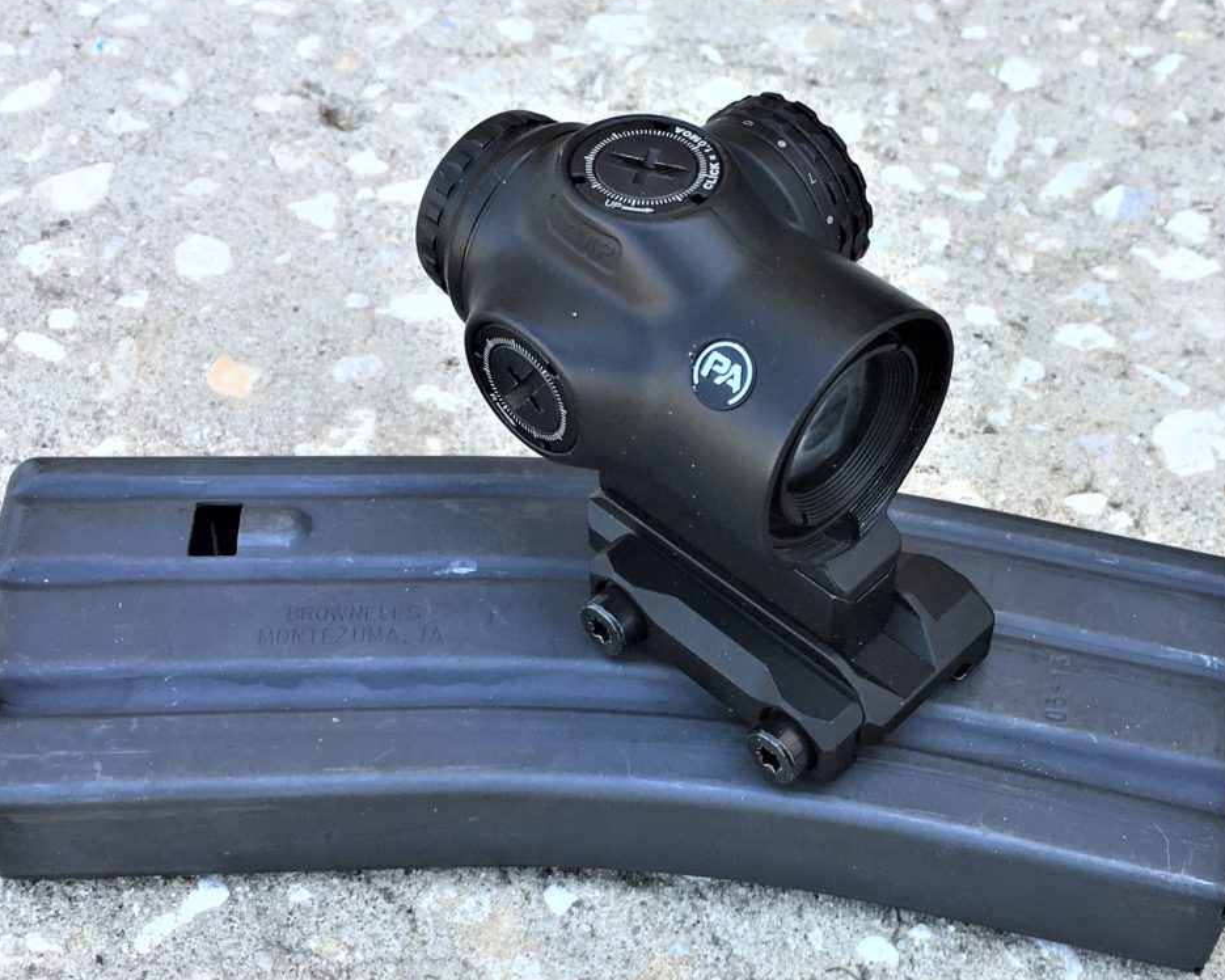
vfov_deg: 47.1
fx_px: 1124
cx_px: 605
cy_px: 487
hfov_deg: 57.2
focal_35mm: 31
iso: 25
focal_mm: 4.15
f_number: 2.2
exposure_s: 1/126
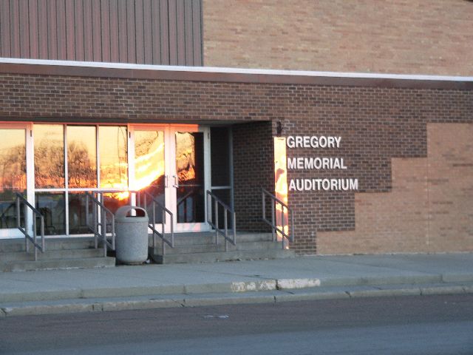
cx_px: 236
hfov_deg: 18.2
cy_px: 178
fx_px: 1476
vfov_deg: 13.7
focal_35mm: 108
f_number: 2.8
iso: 100
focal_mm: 18
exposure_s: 1/40
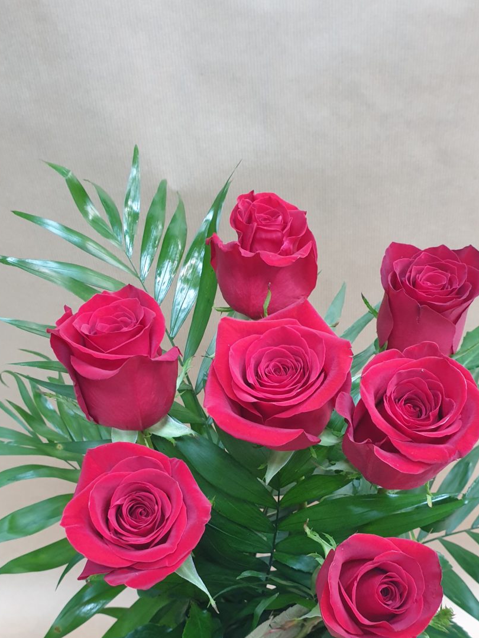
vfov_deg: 48.9
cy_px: 443
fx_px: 682
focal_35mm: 37
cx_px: 257
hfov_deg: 38.7
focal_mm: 4.3
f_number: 2.4
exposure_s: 1/25
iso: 250
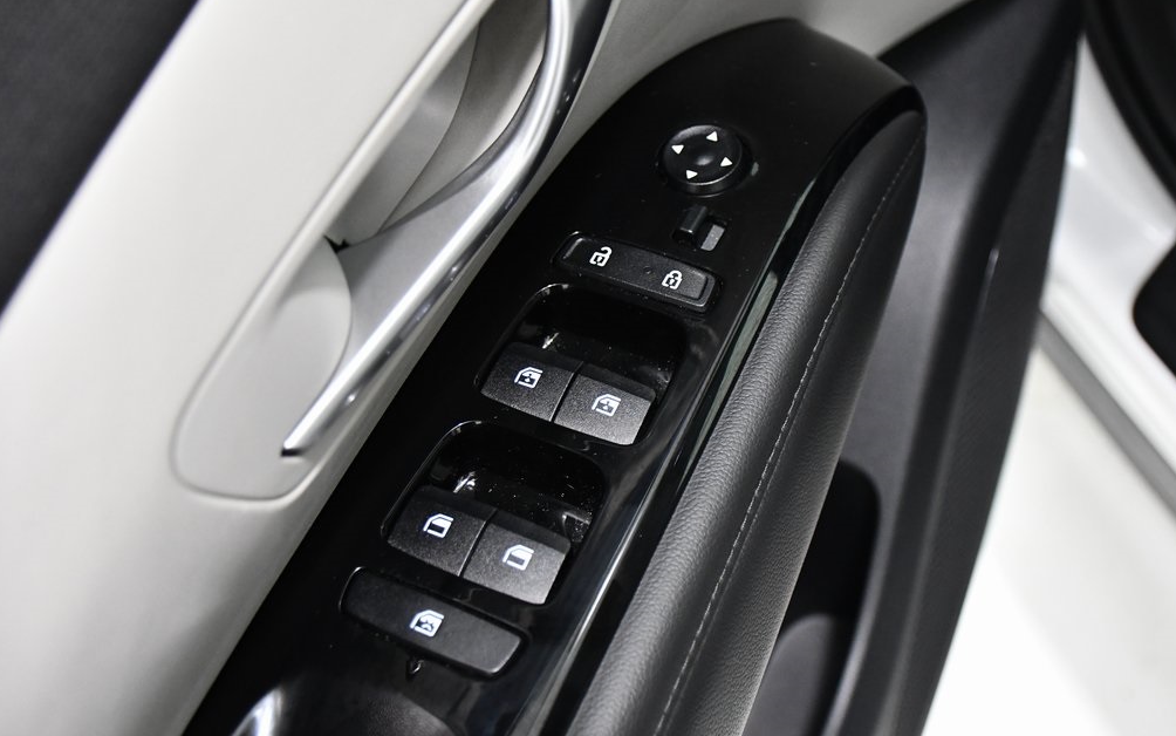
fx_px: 1699
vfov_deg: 24.4
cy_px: 386
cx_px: 593
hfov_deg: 38.2
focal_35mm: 53
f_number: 4.2
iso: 3200
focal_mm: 34
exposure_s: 1/60
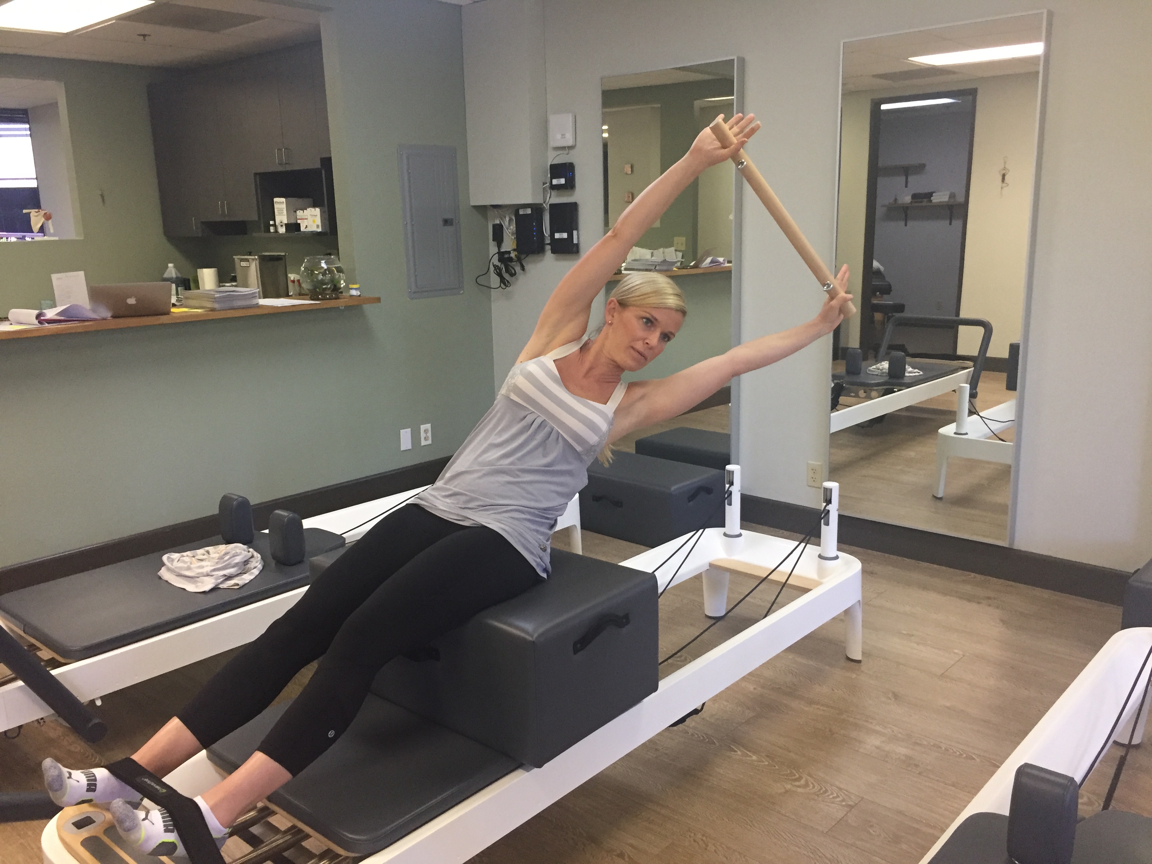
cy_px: 432
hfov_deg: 61.7
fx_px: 965
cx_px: 576
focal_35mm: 29
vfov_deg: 48.2
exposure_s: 1/30
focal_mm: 4.15
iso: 160
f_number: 2.2
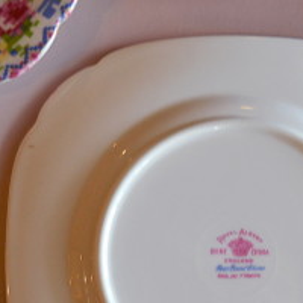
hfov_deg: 16.4
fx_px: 1050
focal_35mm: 106
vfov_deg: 16.3
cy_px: 238
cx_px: 217
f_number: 4.2
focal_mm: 26
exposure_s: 1/20
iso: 400
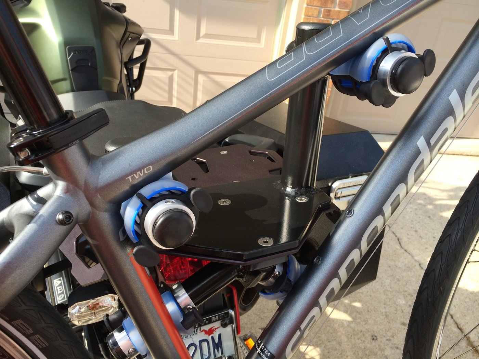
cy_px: 180
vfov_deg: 46.8
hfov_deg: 60.0
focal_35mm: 30
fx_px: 415
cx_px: 240
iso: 32
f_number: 2.2
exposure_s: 1/507
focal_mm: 4.12
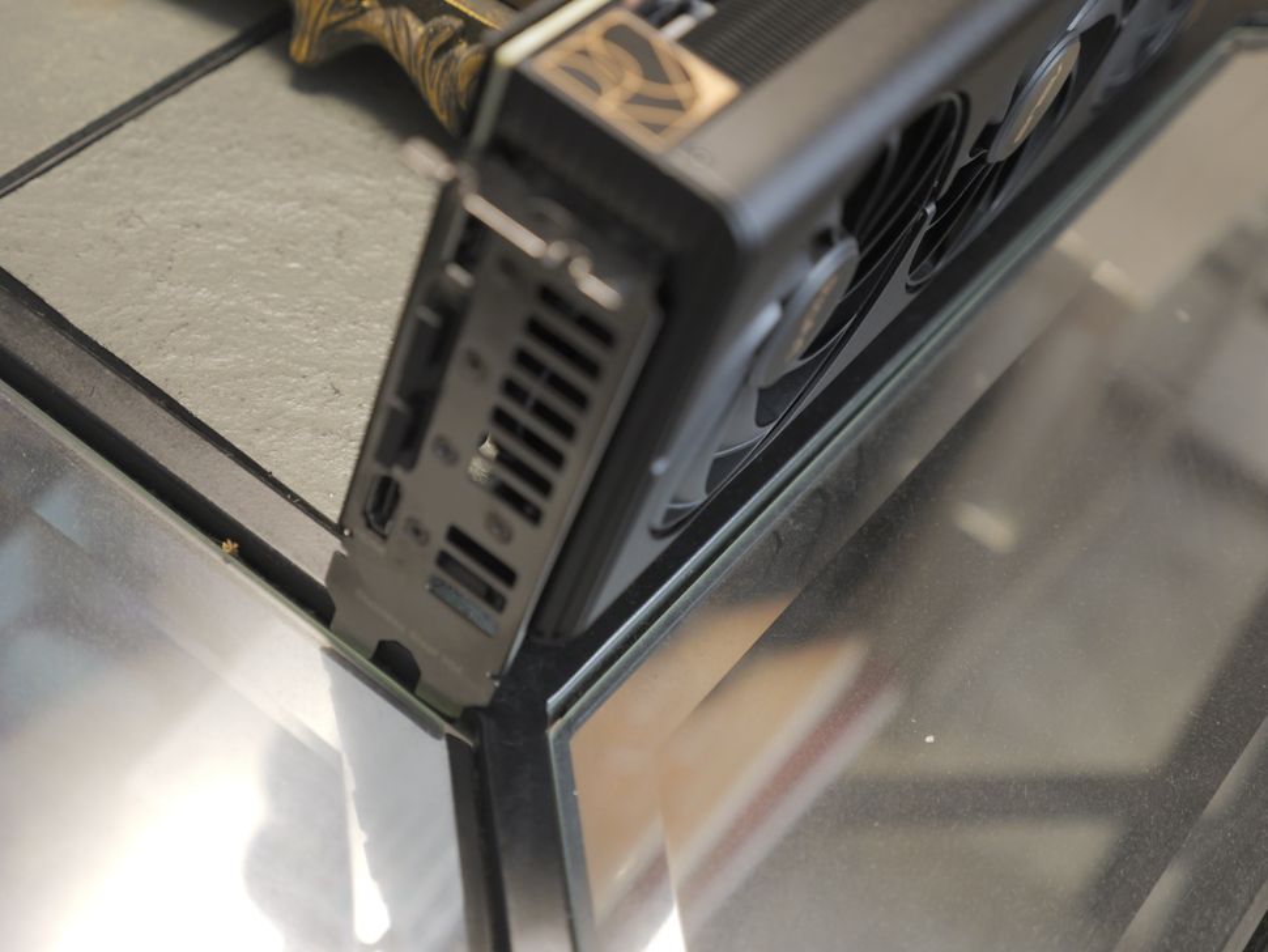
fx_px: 2125
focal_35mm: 58
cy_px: 476
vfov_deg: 25.2
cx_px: 634
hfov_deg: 33.2
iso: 1250
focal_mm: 29
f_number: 2.8
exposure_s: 1/30
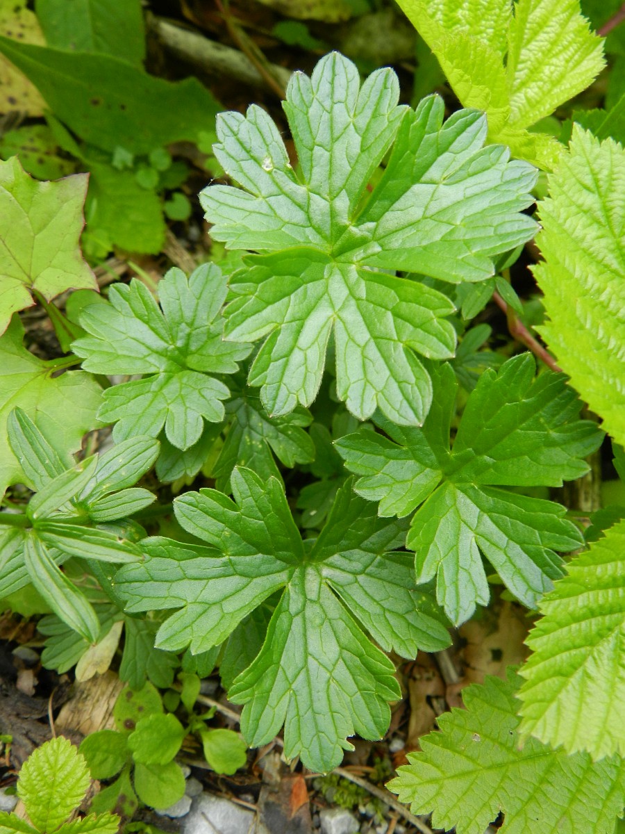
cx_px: 312
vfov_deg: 56.8
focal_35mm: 32
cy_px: 417
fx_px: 770
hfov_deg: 44.2
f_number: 3.7
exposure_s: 1/125
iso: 160
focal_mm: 5.6
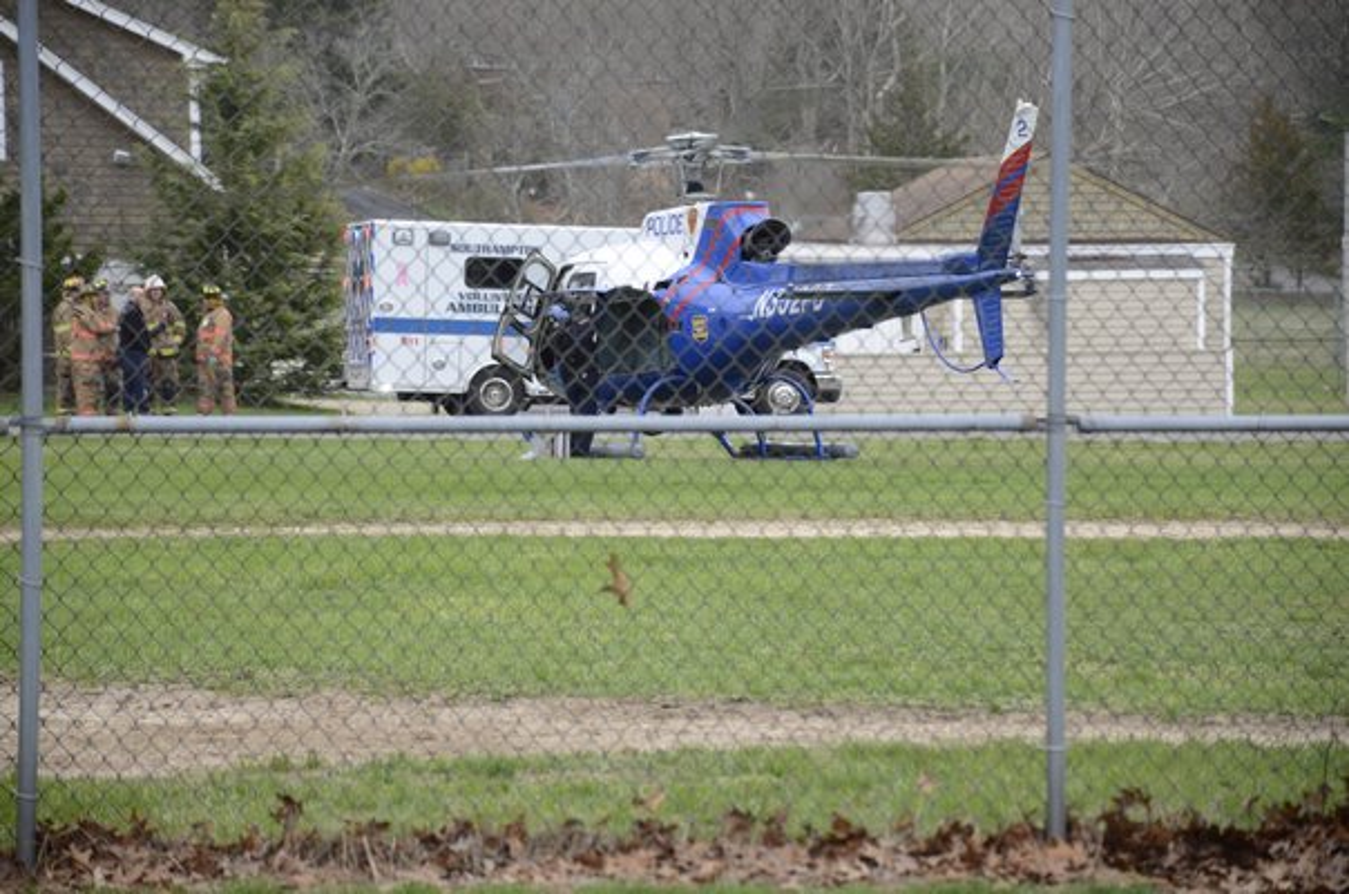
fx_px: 7292
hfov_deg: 10.6
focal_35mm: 195
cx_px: 674
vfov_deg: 7.0
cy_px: 447
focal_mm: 130
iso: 400
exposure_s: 1/200
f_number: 5.6
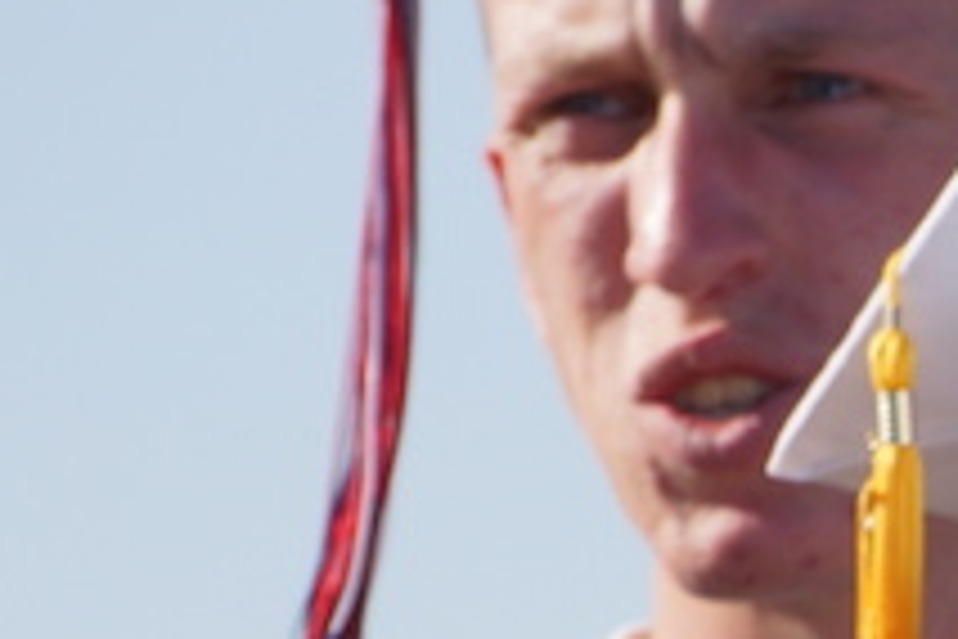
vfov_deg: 1.3
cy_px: 1523
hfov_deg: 1.9
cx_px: 2478
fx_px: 28871
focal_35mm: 1085
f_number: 8
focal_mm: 125
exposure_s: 1/400
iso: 100
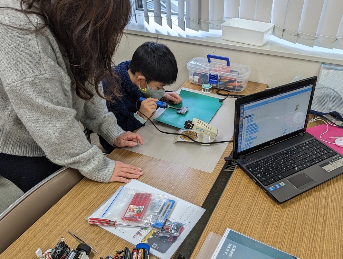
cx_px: 200
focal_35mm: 29
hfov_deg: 61.2
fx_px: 288
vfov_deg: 48.1
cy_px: 154
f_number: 1.85
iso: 43
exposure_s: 1/50.1
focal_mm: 6.81
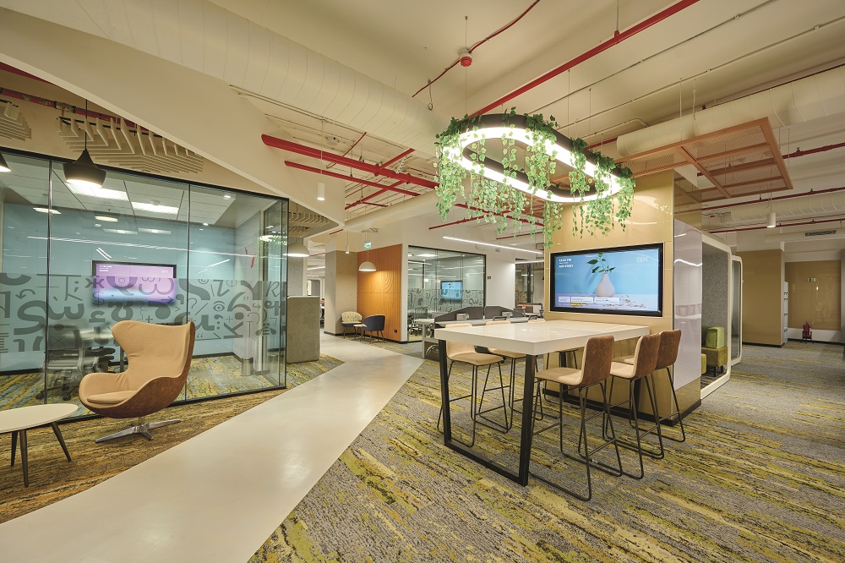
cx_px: 422
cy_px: 282
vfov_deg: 81.2
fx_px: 328
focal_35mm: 14
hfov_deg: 104.3
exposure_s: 1/1.3
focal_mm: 14
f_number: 7.1
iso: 320
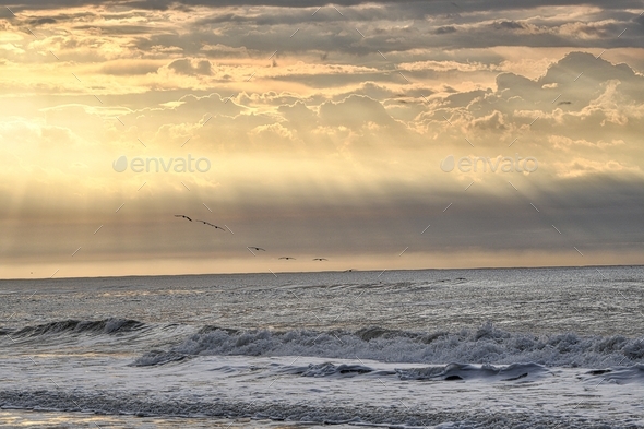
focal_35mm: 147
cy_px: 214
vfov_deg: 9.3
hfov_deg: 14.0
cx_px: 322
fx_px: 2629
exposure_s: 1/400
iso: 100
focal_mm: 98
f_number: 10
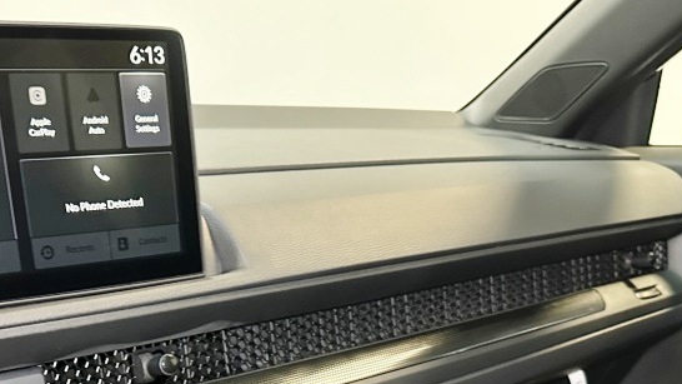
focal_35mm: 49
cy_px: 450
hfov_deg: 41.5
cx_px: 220
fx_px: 886
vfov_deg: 22.6
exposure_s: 1/30
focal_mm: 6.86
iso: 800
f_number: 1.78
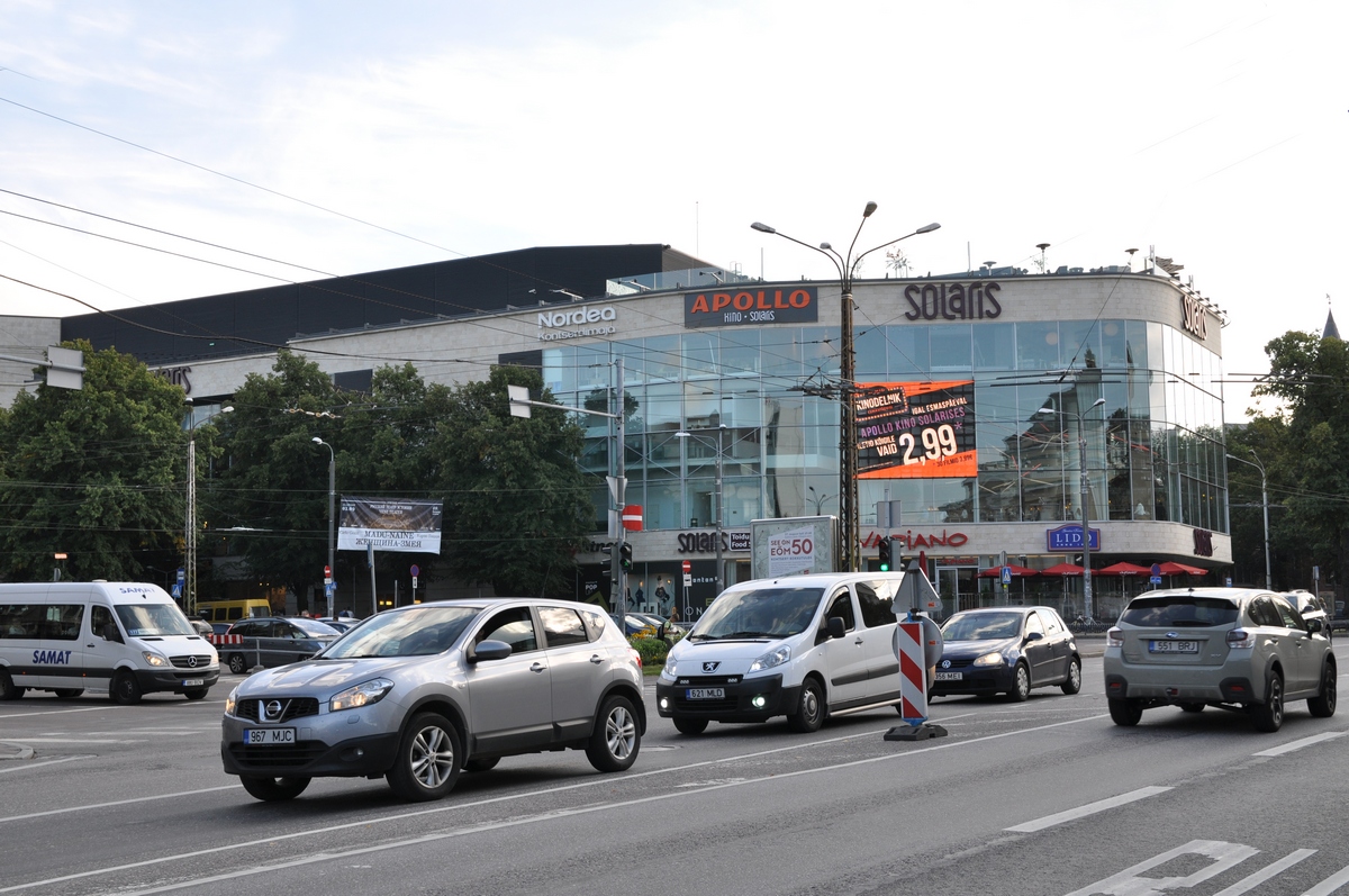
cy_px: 448
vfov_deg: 28.9
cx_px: 674
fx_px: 1740
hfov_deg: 42.4
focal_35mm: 46
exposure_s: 1/200
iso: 200
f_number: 7.1
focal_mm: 31
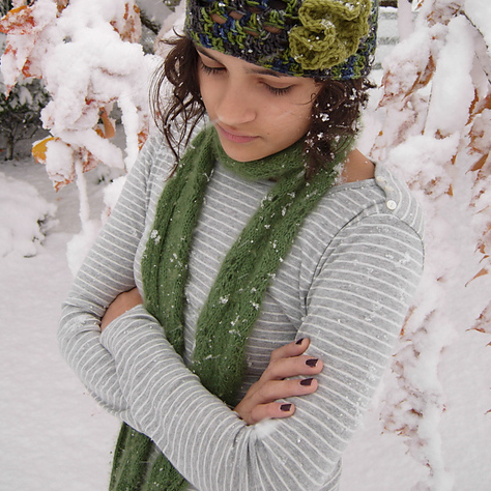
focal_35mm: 43
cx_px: 247
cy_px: 206
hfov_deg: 39.2
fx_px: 690
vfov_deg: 39.1
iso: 50
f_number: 2.7
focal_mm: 7.5
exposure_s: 1/171
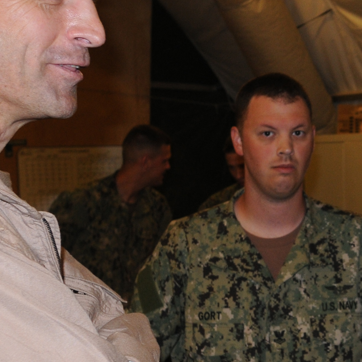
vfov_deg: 20.8
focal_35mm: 83
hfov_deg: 19.4
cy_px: 237
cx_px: 463
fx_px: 982
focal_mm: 20
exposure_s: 1/60
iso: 400
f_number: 4
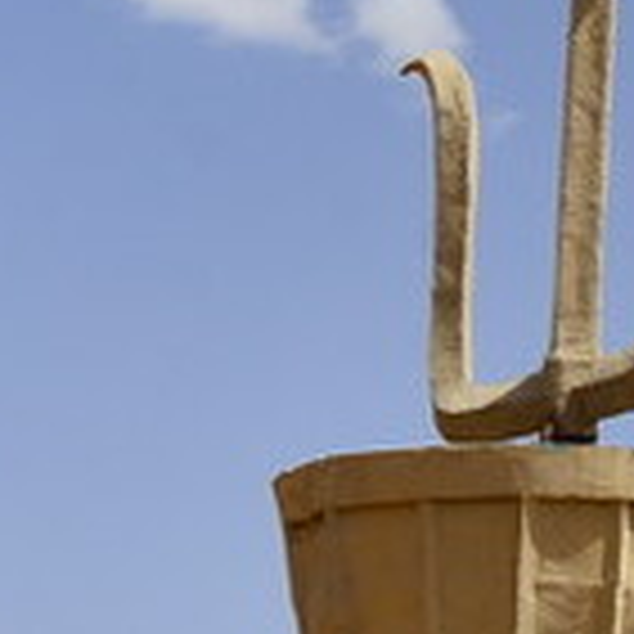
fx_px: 5698
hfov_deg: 5.7
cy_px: 232
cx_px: 2352
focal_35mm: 275
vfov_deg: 6.4
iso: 160
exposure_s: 1/200
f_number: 8
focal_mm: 38
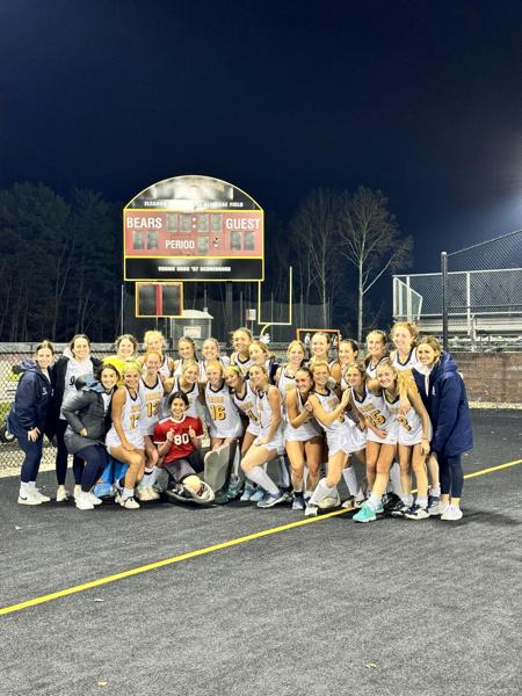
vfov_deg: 39.7
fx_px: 965
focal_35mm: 48
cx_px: 261
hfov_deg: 30.3
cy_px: 348
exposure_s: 1/40
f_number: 1.78
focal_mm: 6.86
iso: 400
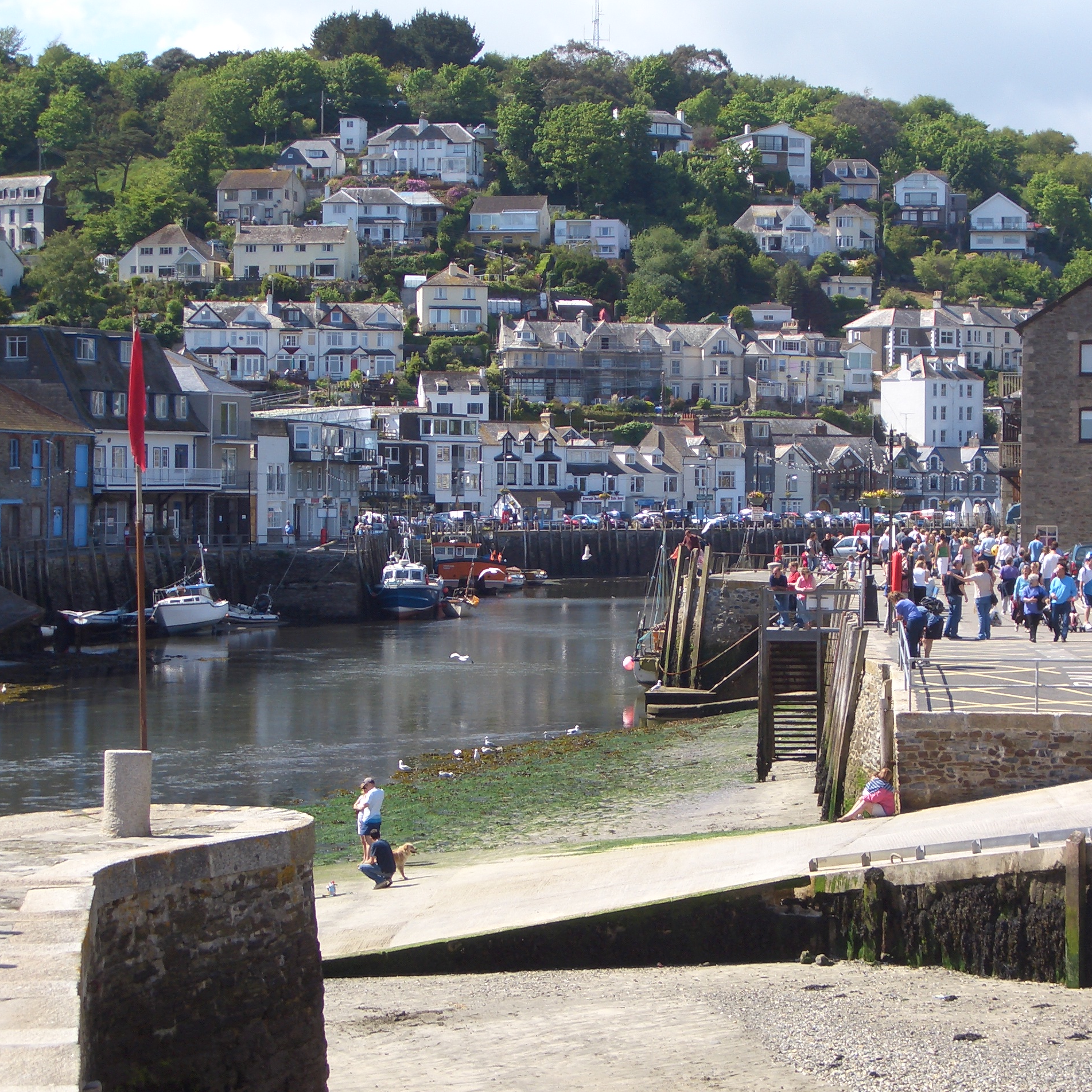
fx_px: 3141
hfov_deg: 19.7
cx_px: 645
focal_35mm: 88
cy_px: 550
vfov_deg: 19.7
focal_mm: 12.2
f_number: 3.9
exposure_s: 1/400
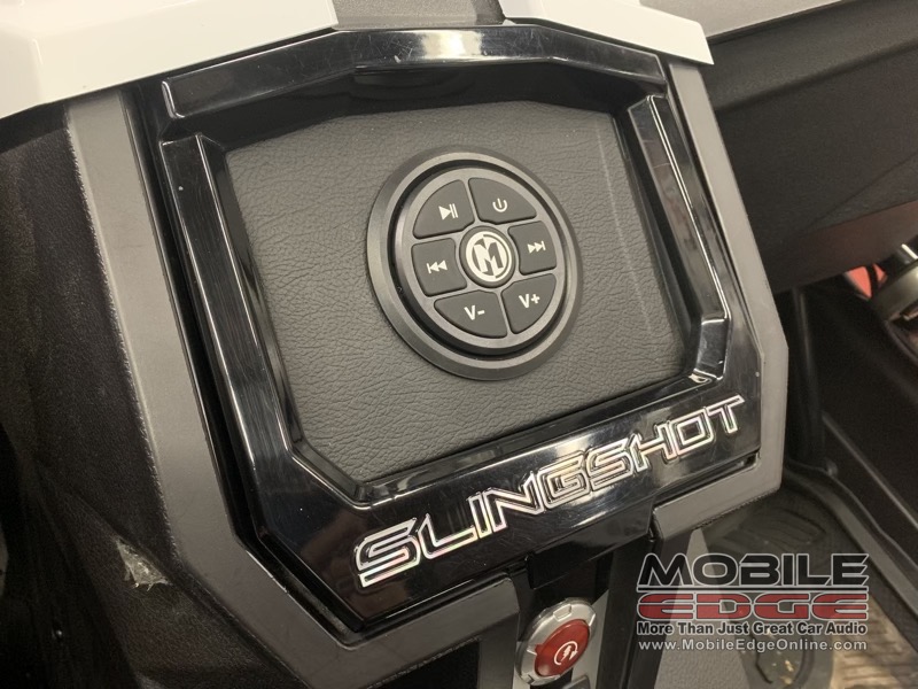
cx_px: 459
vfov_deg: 53.1
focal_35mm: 26
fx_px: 690
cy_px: 344
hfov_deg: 67.3
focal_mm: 4.25
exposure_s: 1/25
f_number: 1.8
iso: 500
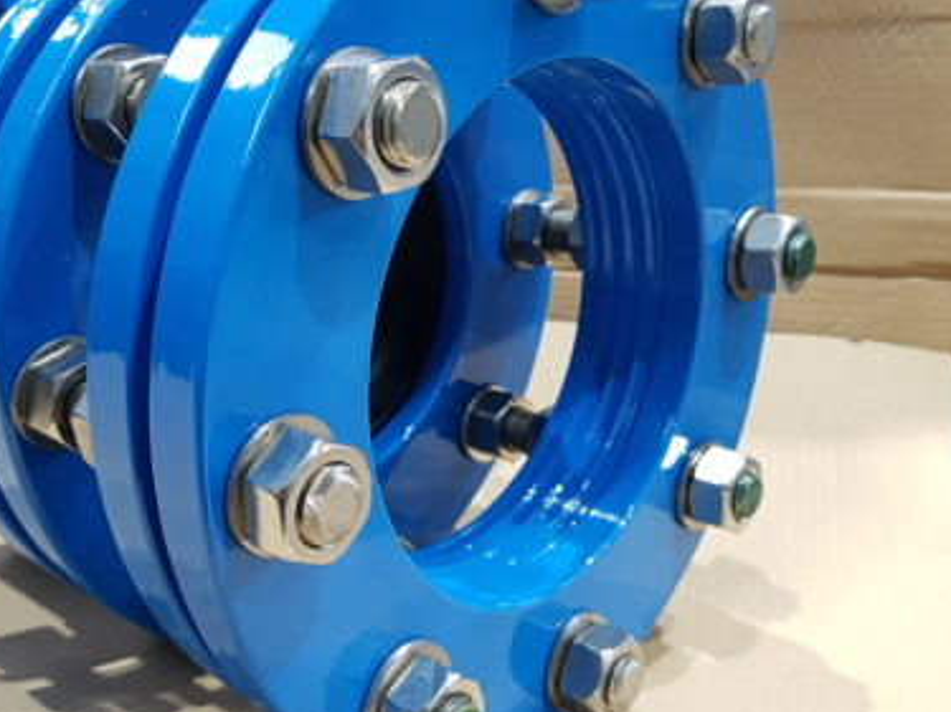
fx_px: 1016
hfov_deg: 49.7
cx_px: 356
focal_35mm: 37
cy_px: 322
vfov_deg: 38.6
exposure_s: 1/33
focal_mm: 4.2
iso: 160
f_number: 1.7
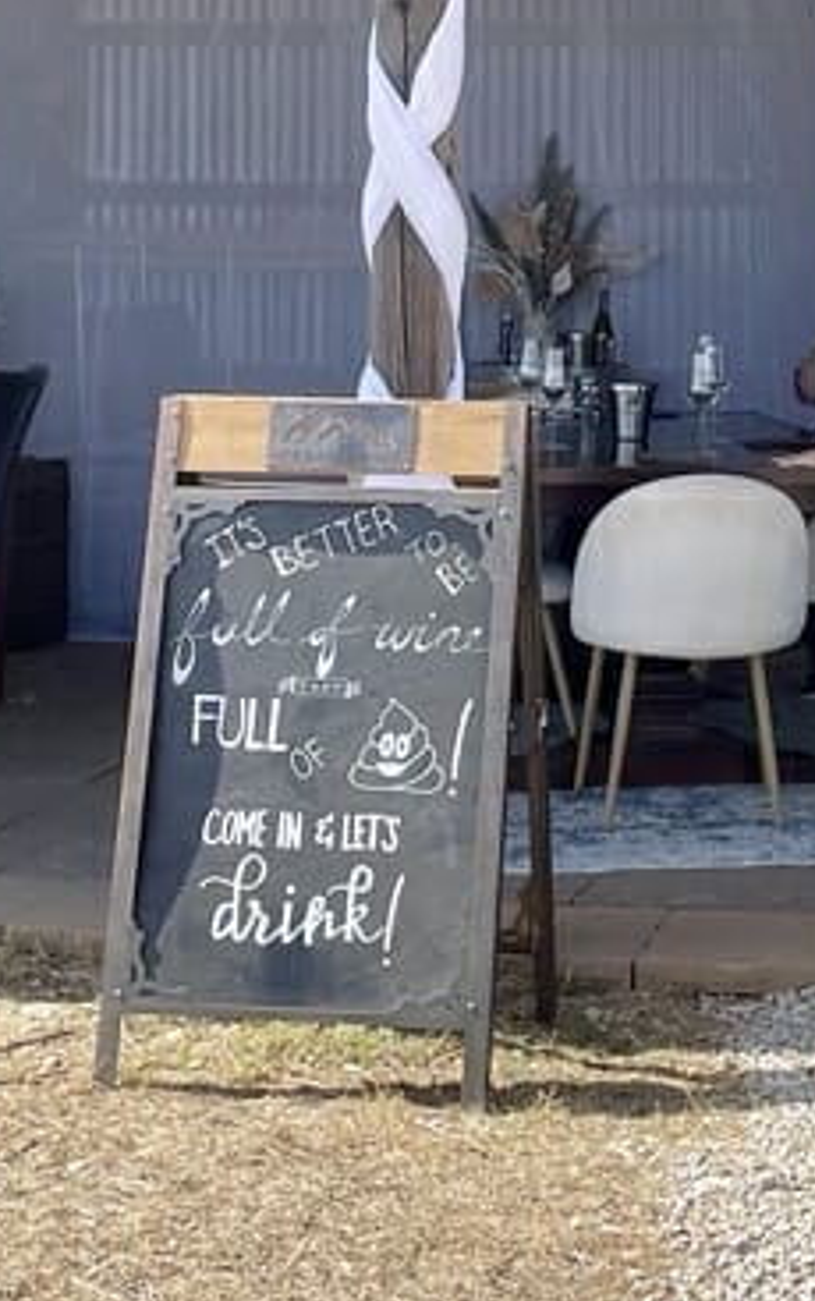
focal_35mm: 45
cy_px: 588
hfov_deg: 28.4
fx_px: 1596
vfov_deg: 44.3
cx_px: 560
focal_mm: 4.2
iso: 32
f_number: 1.6
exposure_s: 1/1916
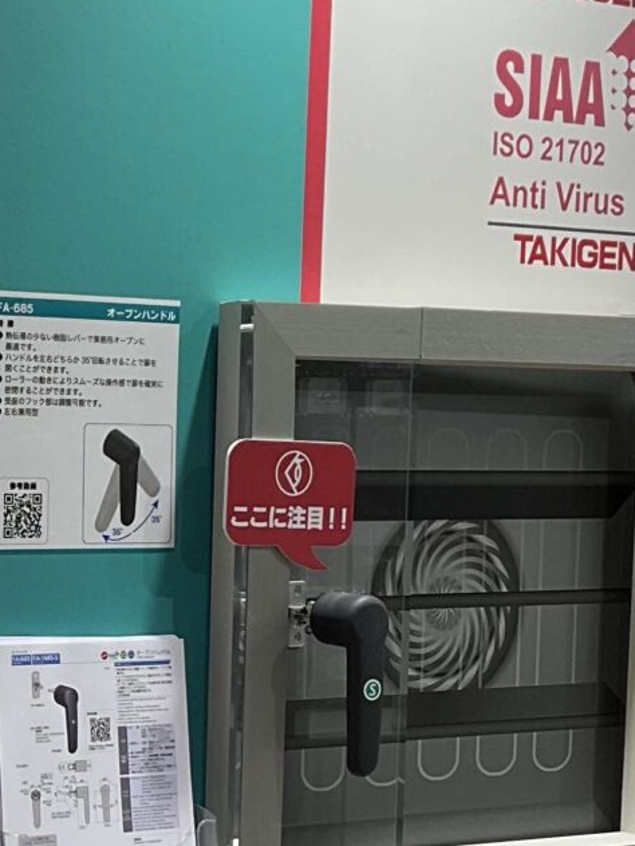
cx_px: -59
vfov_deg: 20.7
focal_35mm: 94
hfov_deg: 15.3
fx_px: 2299
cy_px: 645
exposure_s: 1/100
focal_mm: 3
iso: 25
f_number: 1.8
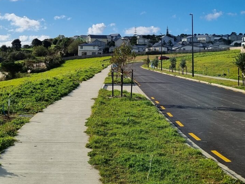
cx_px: 109
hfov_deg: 34.3
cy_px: 4
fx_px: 396
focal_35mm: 56
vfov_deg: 25.0
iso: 50
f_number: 1.8
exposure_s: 1/5328
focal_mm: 5.4
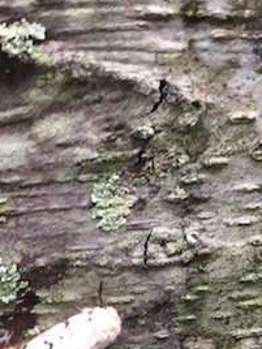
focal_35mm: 104
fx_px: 1050
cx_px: 3
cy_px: 512
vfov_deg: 17.2
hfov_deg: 14.0
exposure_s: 1/30
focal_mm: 4.15
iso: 50
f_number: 2.2
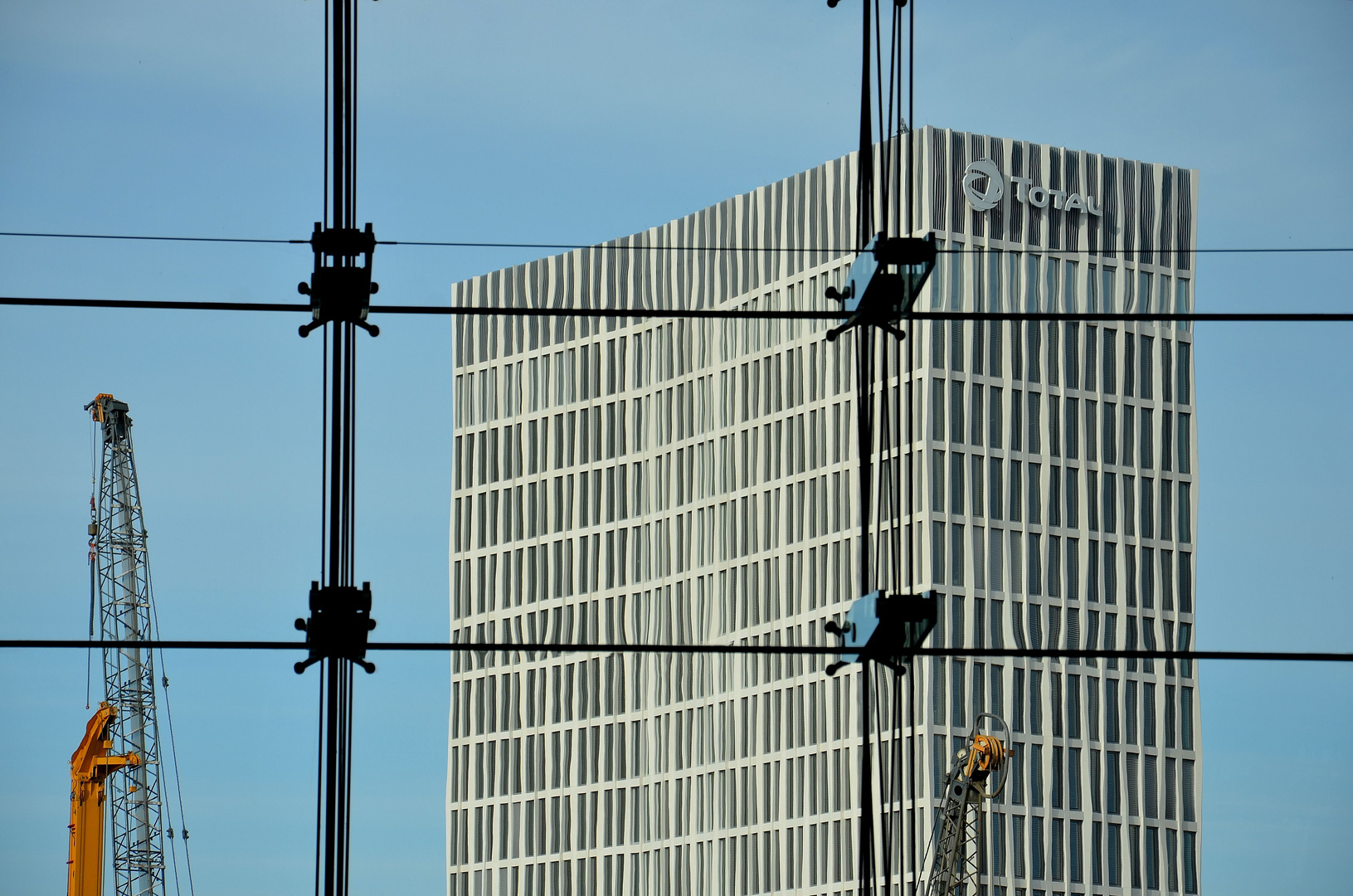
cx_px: 676
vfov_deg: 8.7
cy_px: 448
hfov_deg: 13.1
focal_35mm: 158
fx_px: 5907
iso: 100
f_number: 8
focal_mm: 105
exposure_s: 1/250
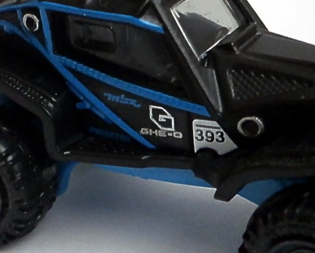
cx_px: 189
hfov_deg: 18.1
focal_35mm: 106
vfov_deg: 14.5
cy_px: 144
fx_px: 988
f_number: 3.4
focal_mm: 8.3
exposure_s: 1/13
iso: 400
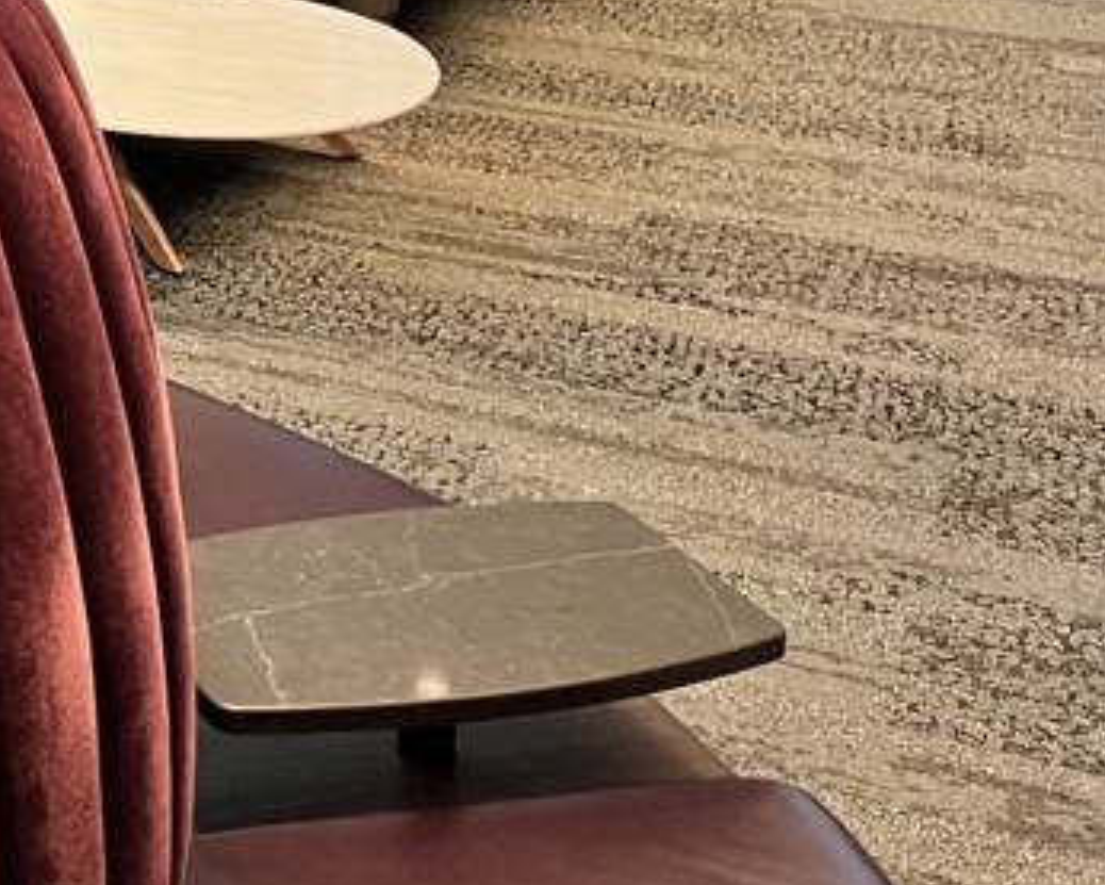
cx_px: -390
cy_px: -419
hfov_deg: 19.7
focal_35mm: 88
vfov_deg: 16.1
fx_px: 2879
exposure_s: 1/67
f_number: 1.5
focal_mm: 5.7
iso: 125
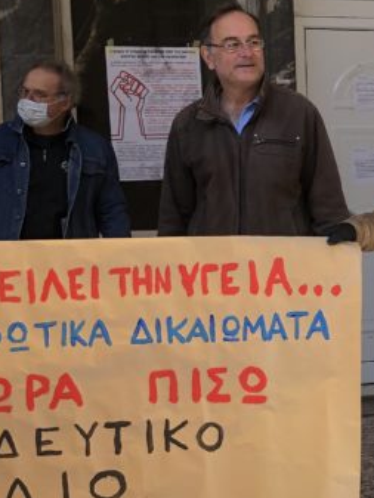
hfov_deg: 16.7
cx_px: 443
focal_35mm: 85
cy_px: 332
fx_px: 1224
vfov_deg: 22.9
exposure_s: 1/289
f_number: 1.8
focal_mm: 4
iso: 20
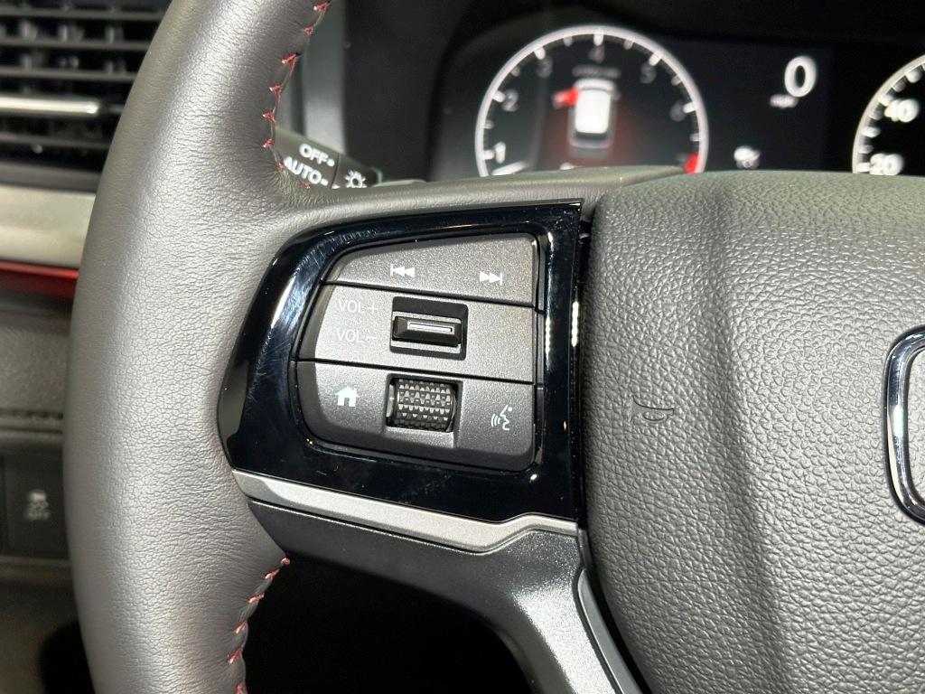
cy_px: 347
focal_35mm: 48
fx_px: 1283
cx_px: 462
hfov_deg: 39.7
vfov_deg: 30.3
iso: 400
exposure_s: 1/40
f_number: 1.78
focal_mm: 6.86
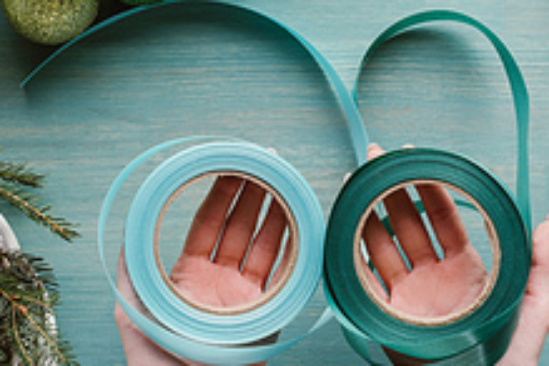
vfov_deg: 12.0
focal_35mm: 114
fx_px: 1738
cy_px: 103
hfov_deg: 17.9
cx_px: 311
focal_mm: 50
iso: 160
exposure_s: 1/160
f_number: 9
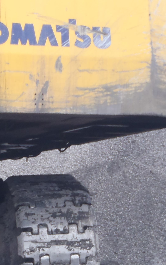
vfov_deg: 15.8
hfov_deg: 9.7
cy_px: 81
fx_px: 955
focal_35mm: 132
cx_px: -67
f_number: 5.6
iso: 80
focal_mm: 8.89
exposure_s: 1/160
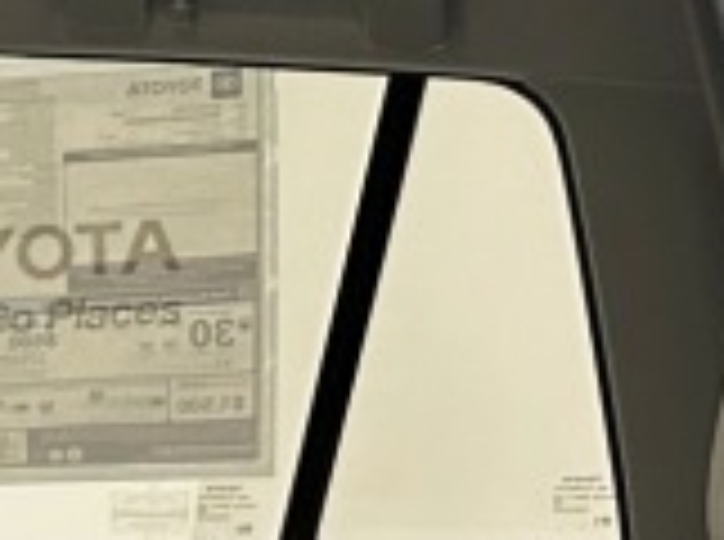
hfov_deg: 11.4
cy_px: 1332
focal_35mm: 153
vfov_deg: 8.7
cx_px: -800
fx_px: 3193
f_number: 1.78
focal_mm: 6.86
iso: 500
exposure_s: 1/60
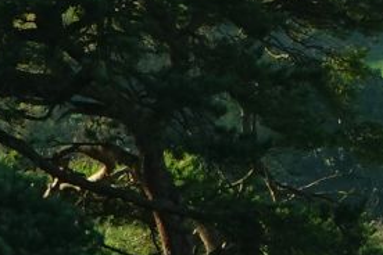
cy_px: -228
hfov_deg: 1.2
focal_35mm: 1726
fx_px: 18361
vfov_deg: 0.8
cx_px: 1103
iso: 160
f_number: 8
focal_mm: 87.11
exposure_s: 1/320
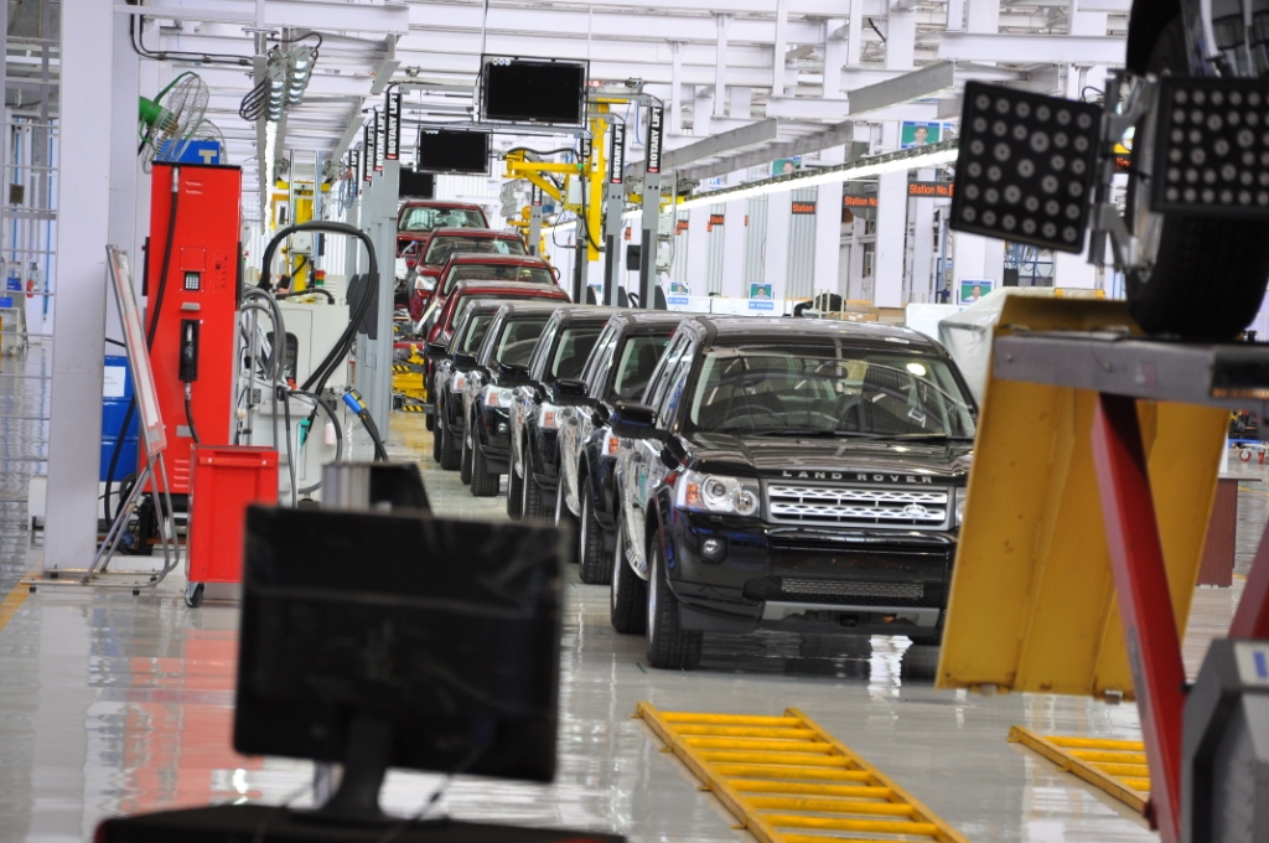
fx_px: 5545
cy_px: 422
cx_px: 634
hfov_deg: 13.1
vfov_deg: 8.7
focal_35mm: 158
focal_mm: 105
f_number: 5.6
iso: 500
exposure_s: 1/60
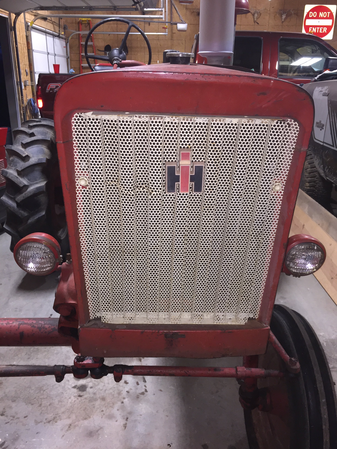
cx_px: 168
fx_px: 376
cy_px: 224
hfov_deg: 48.2
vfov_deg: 61.7
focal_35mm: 29
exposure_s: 1/30
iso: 100
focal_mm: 4.15
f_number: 2.2
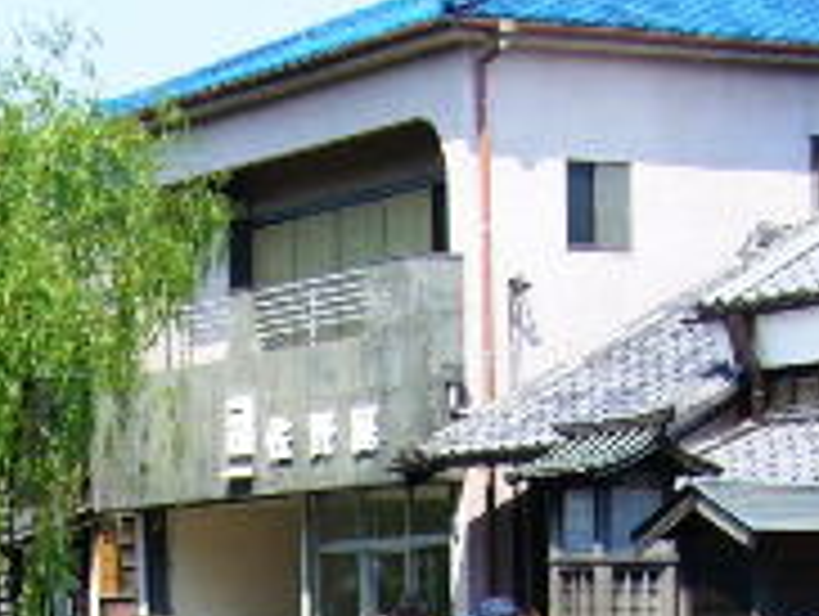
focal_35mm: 142
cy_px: 913
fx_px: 3364
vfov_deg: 10.1
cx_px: 144
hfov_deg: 13.8
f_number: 5.6
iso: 80
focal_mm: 5.8
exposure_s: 1/250
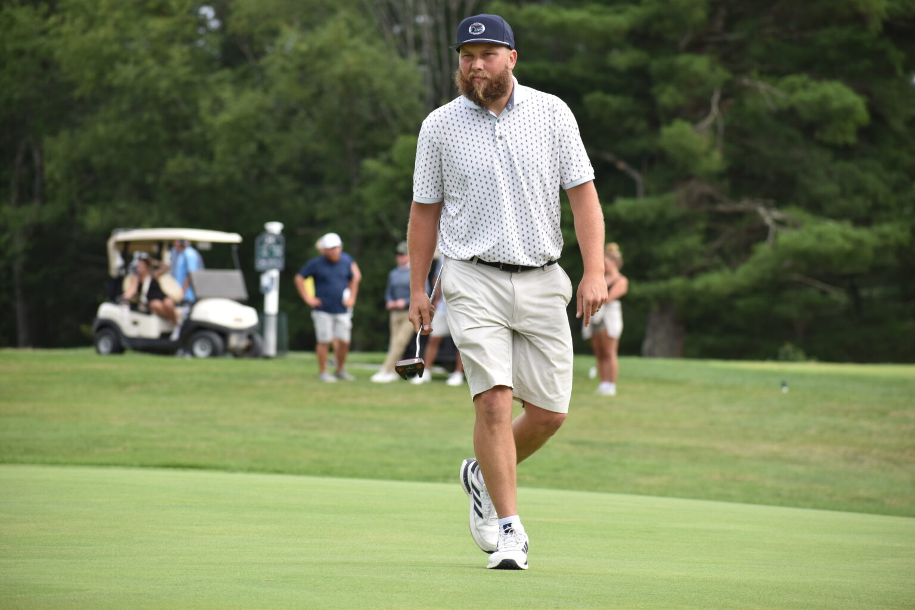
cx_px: 458
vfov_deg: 6.8
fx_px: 5146
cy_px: 305
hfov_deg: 10.2
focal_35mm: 202
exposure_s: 1/500
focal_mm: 135
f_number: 6.3
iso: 200
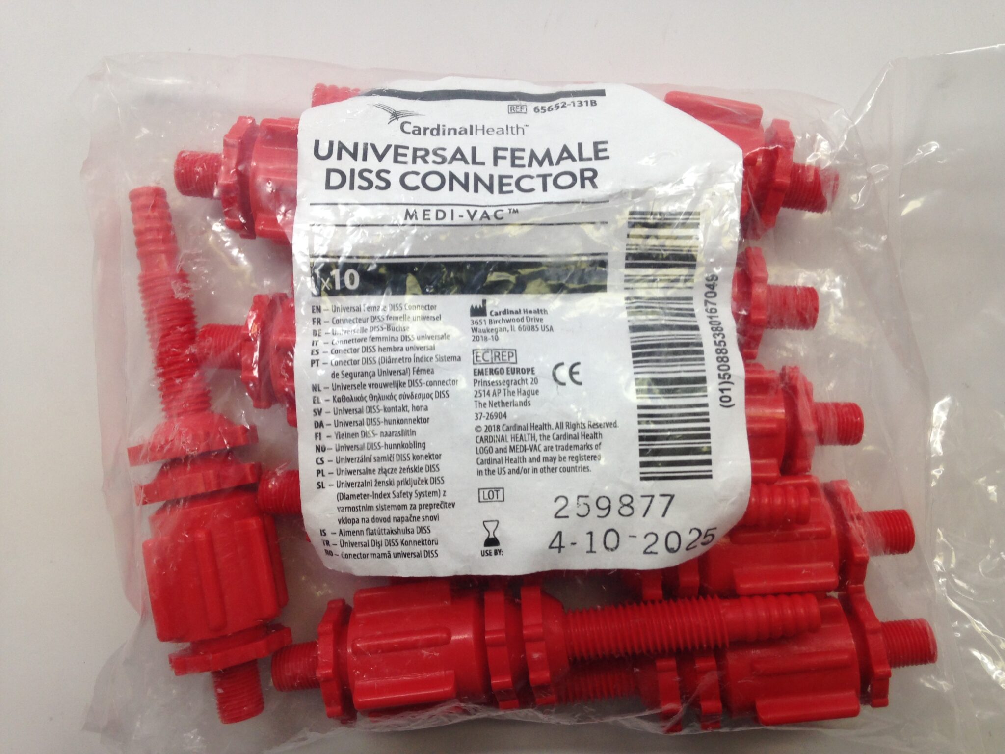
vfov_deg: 42.9
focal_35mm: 33
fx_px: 958
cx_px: 502
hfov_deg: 55.4
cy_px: 377
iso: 50
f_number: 2.4
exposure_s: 1/40
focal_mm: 4.12
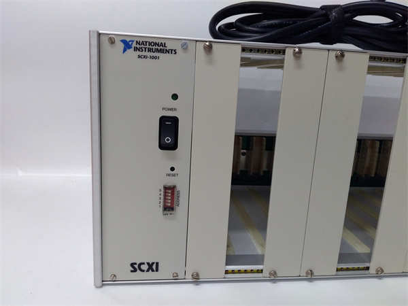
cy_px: 153
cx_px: 204
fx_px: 318
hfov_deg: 65.3
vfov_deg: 51.4
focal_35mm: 27
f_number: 2
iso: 205
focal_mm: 3.79
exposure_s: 1/33
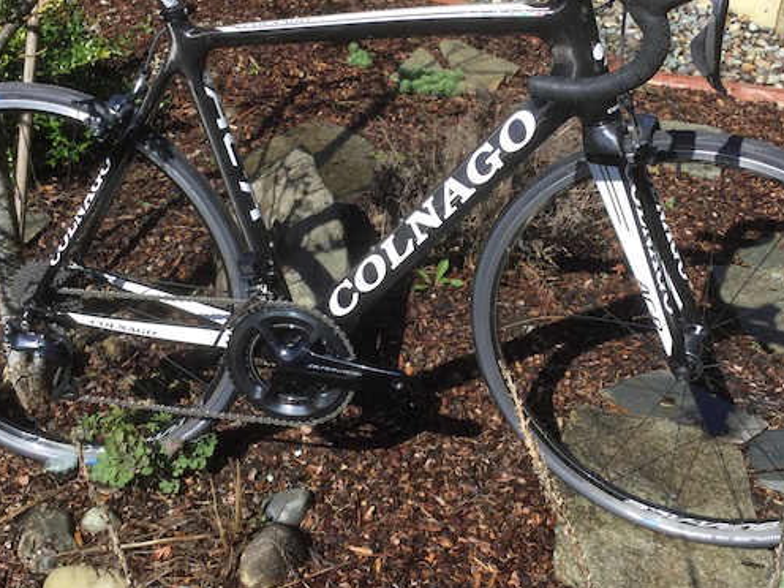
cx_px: 387
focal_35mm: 50
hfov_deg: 38.2
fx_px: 1132
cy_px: 234
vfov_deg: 29.0
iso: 25
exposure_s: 1/1045
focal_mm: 3.3
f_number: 2.4
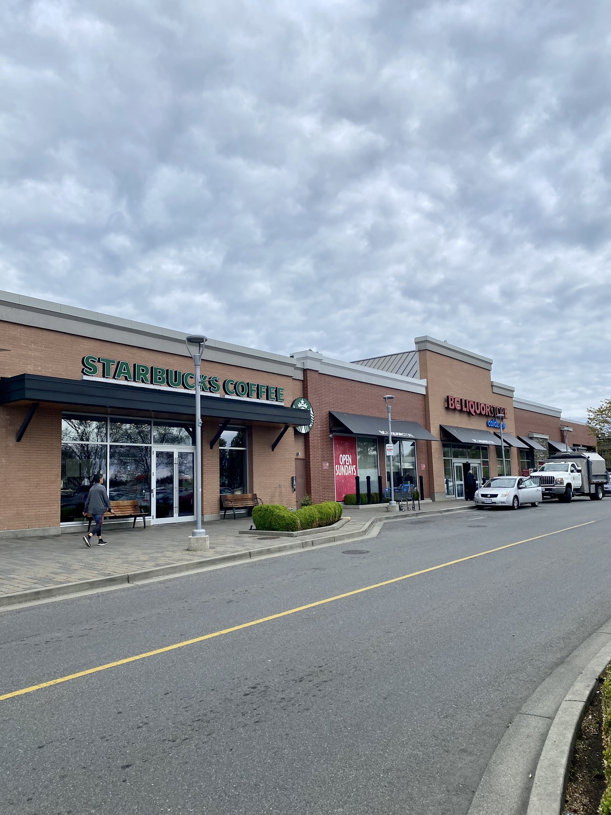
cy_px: 408
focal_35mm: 26
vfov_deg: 67.3
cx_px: 306
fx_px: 612
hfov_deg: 53.1
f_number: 1.8
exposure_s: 1/3984
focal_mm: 4.25
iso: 32
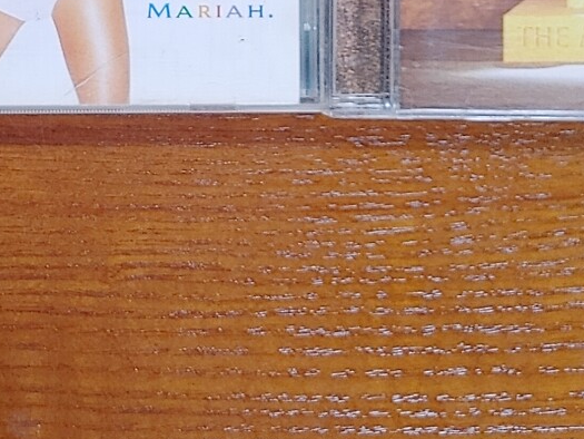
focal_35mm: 95
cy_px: -99
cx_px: -18
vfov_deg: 15.0
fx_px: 1603
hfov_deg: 19.9
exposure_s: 1/60
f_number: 1.8
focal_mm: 4.81
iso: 200
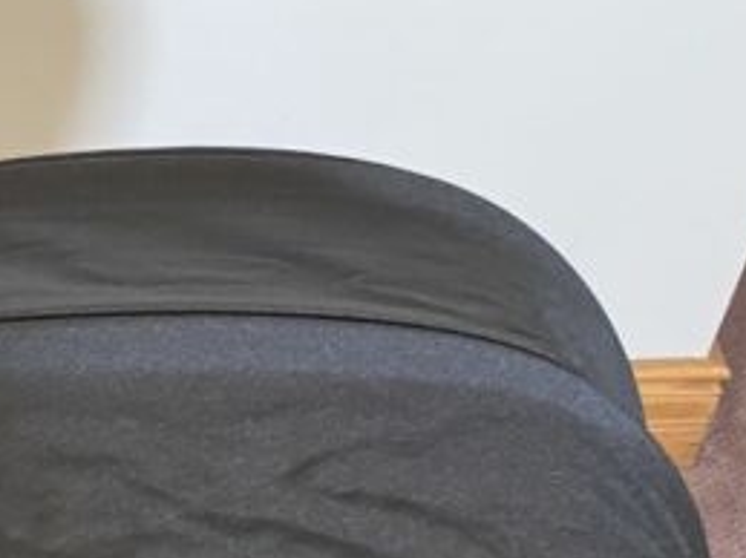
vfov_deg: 18.1
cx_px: 135
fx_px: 1659
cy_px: 673
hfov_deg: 24.9
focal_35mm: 77
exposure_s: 1/40
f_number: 1.8
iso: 500
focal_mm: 4.25
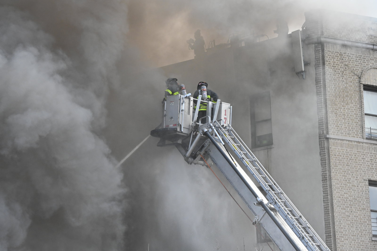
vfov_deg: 8.6
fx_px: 1676
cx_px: 188
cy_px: 126
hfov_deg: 12.8
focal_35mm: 160
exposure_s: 1/3200
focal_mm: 160
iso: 1250
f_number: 5.6
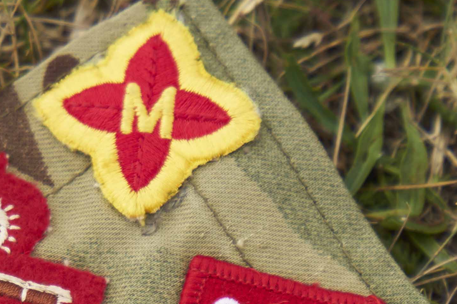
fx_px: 1803
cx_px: 189
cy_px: 456
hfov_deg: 14.4
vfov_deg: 9.4
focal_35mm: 142
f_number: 4
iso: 100
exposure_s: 1/320
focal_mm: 35
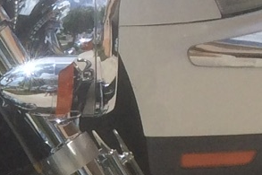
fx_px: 1535
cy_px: 429
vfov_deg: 6.2
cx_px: -316
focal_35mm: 211
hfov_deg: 9.0
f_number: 2.2
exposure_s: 1/2933
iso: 32
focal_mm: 4.15
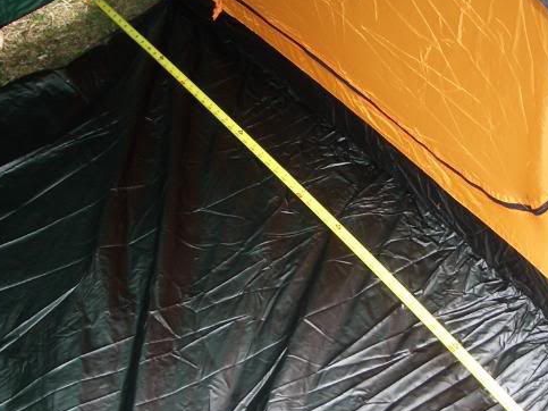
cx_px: 372
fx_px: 918
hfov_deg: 32.9
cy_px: 238
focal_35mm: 58
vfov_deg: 25.2
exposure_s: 1/60
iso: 100
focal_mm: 5.8
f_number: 2.6
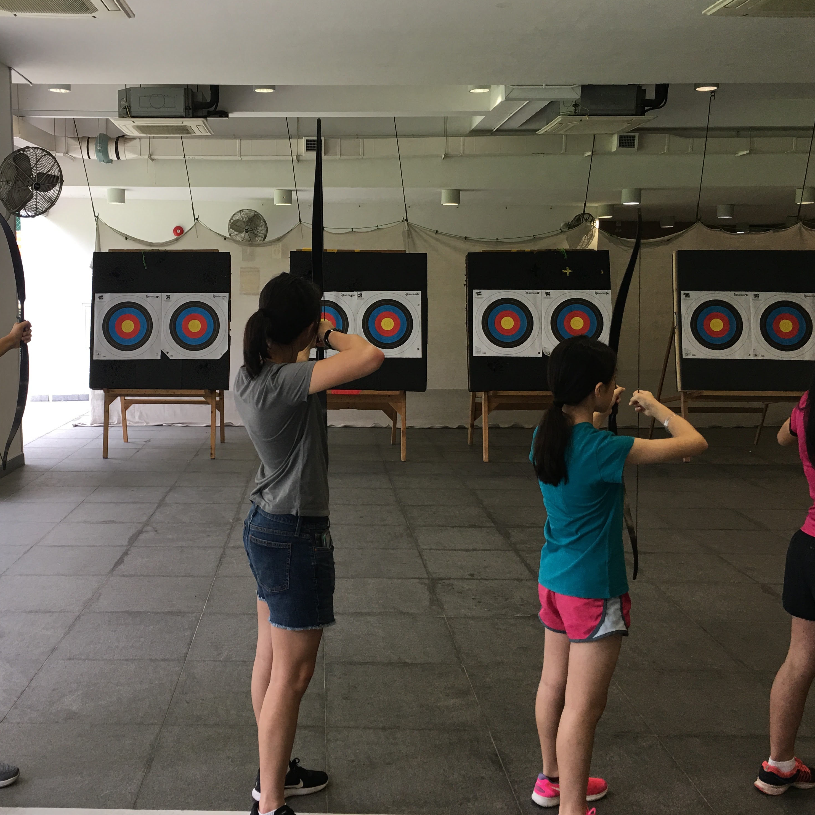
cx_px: 292
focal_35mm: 35
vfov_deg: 47.2
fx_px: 932
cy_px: 401
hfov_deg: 46.7
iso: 32
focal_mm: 4.15
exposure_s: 1/33
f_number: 2.2
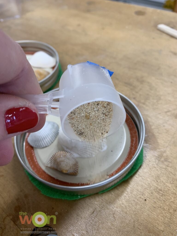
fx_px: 177
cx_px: 88
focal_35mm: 26
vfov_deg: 67.3
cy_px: 118
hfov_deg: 53.1
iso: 100
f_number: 1.8
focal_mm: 4.25
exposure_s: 1/60
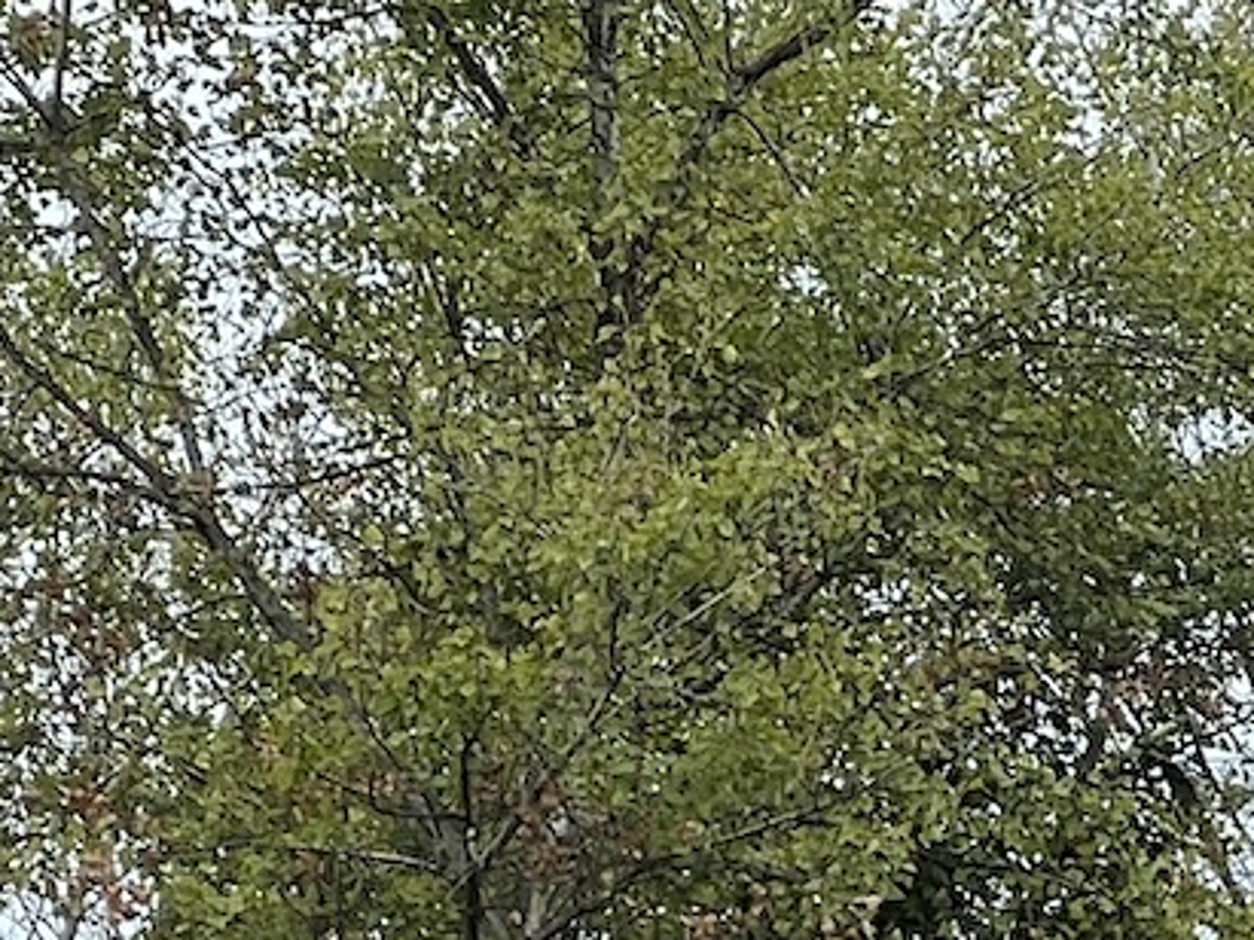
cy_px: 2118
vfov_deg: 4.1
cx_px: 2459
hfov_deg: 5.4
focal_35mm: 360
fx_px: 13038
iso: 32
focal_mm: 9
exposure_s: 1/479
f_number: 2.8
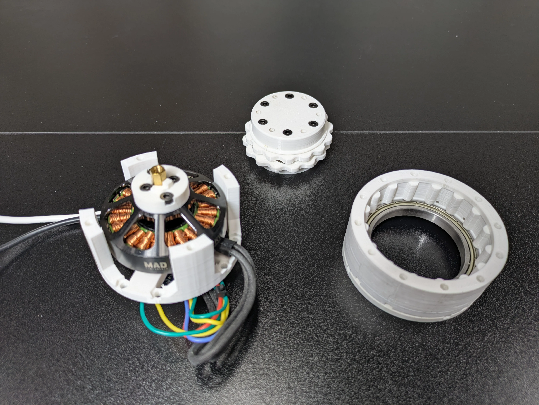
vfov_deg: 54.9
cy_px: 202
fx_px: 389
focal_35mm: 25
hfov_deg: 69.4
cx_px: 270
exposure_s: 1/120
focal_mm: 5.43
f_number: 1.89
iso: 83
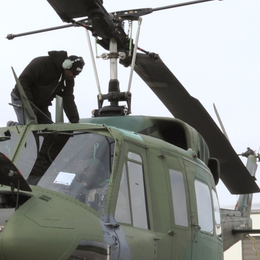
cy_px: 191
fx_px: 595
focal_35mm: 70
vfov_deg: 24.4
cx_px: 172
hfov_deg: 24.5
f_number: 22
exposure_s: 1/60
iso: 160
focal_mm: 30
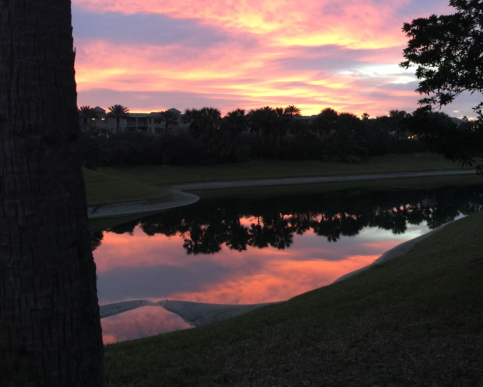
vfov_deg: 36.3
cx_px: 287
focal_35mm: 41
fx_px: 586
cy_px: 148
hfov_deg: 44.6
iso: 40
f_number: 2.2
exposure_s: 1/15
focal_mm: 4.15
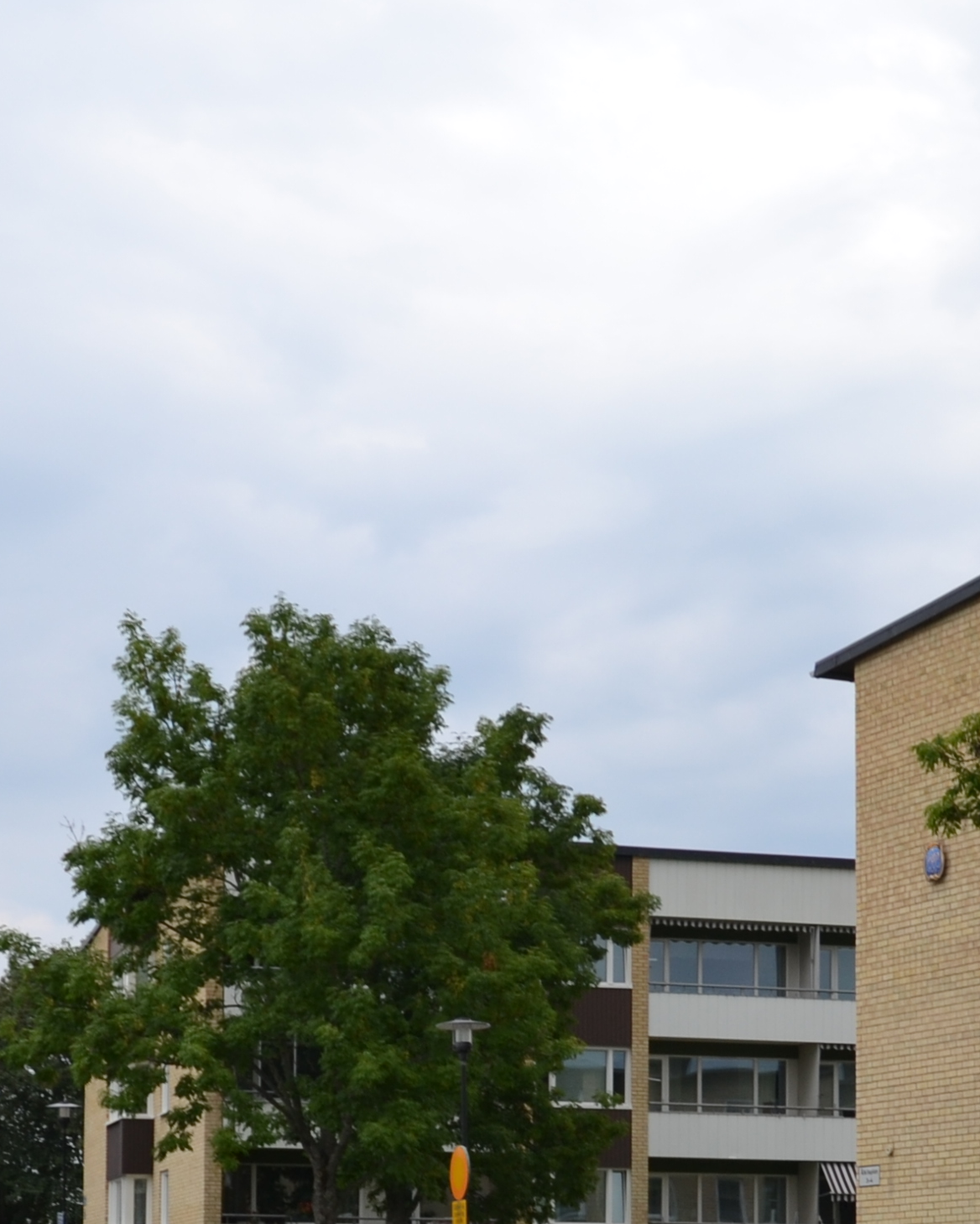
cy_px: 1144
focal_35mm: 80
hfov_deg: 19.2
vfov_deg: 23.1
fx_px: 2900
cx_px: 578
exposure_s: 1/125
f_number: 5.6
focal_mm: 18
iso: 100
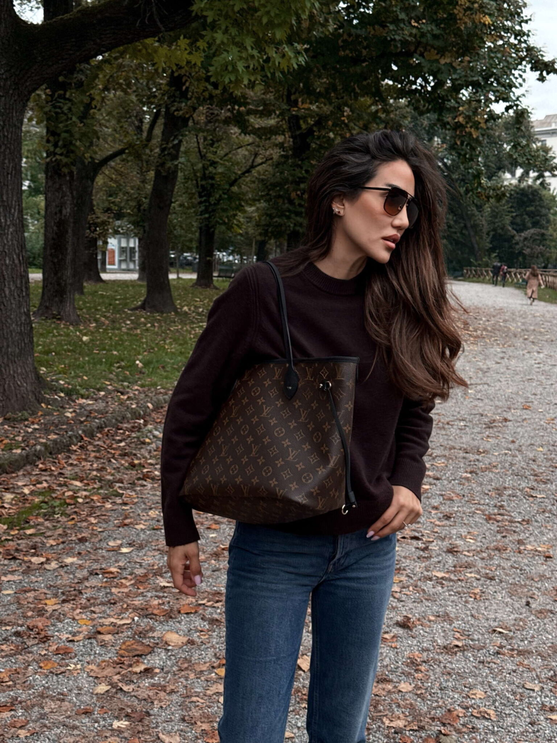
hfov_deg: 30.3
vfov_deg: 39.7
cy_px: 372
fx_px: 1030
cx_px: 278
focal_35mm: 48
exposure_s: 1/583
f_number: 1.78
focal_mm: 6.76
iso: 100
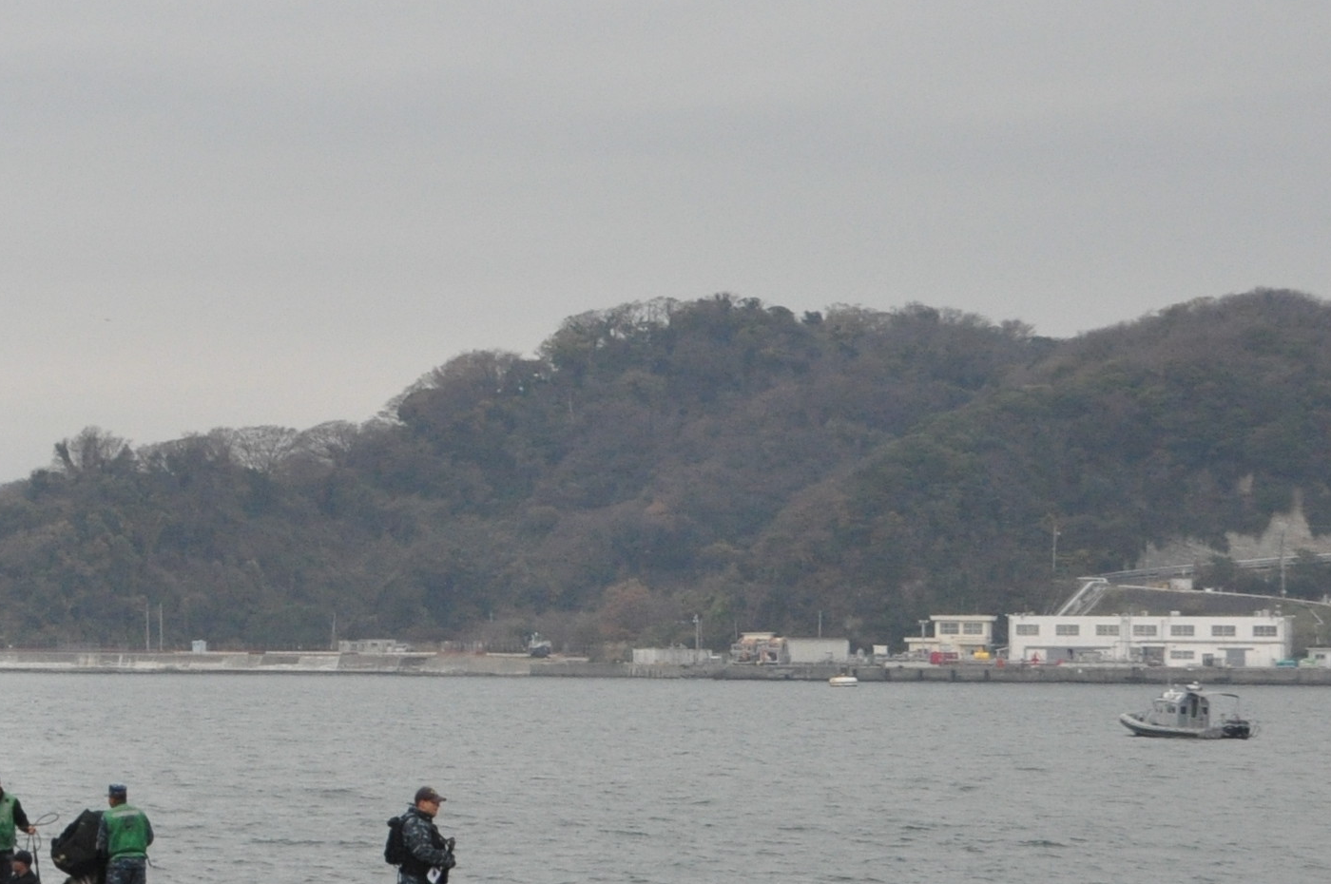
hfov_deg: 13.4
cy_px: 551
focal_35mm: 147
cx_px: -467
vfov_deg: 9.3
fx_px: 5429
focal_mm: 32
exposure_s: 1/500
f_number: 11
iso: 800
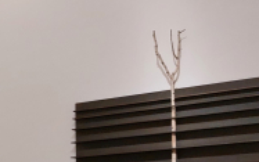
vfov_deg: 13.0
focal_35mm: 95
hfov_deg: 18.9
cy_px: 247
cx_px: -141
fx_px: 671
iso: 400
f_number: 1.8
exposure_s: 1/33
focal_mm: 5.23
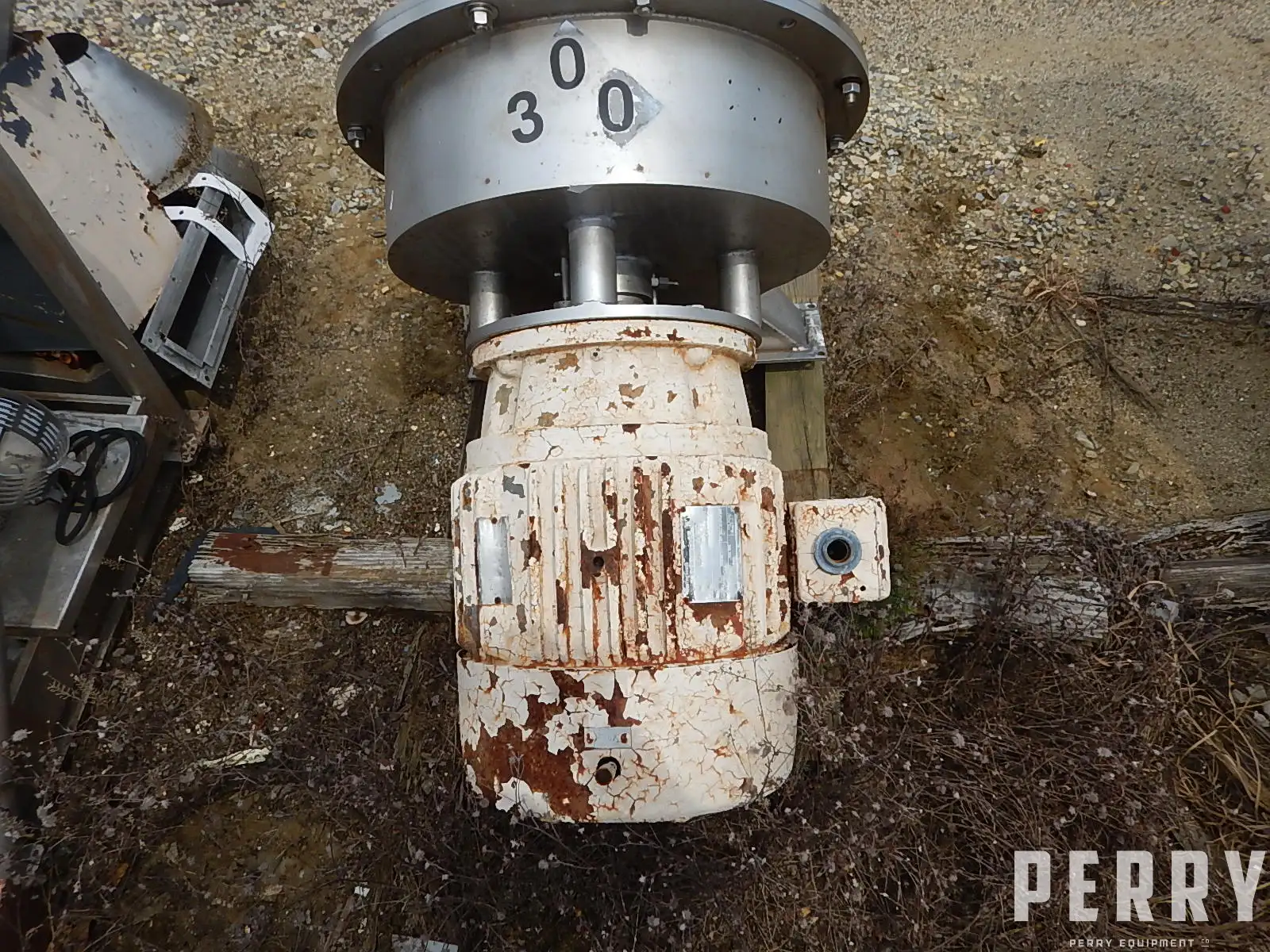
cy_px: 476
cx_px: 635
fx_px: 881
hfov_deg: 71.6
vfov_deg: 56.8
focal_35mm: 24
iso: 125
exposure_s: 1/800
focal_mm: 4.3
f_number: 4.1
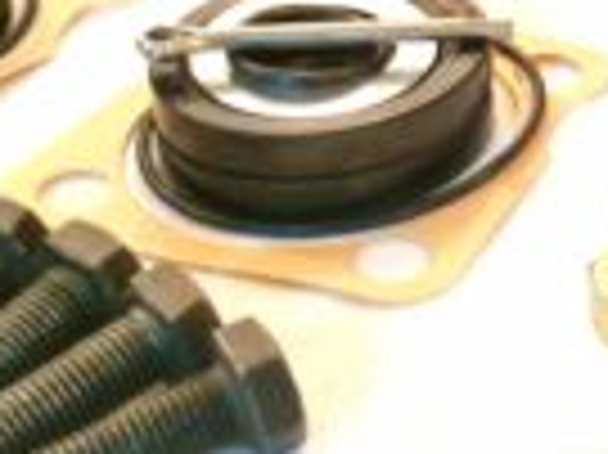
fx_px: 1948
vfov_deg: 12.9
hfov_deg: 16.9
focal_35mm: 111
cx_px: 748
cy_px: -128
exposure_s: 1/30
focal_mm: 4.12
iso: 100
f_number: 2.2
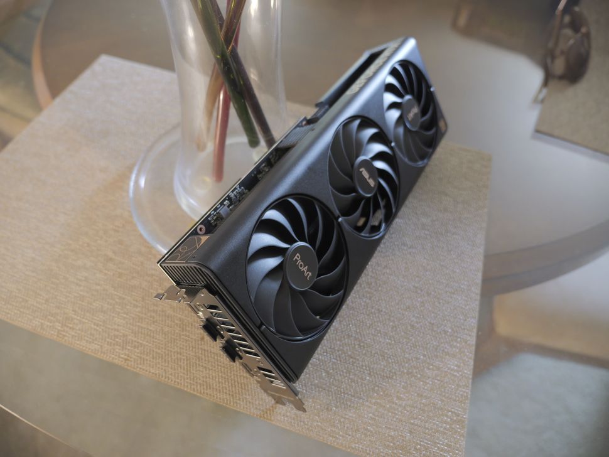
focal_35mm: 24
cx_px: 304
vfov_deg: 56.8
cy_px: 228
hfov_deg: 71.6
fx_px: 422
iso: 1250
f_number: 2.8
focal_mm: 12
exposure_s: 1/30
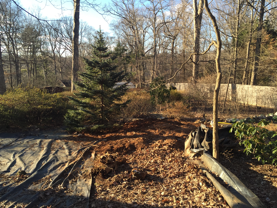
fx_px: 232
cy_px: 104
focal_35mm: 29
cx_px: 138
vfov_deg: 48.2
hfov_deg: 61.7
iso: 32
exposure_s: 1/434
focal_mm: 4.15
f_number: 2.2
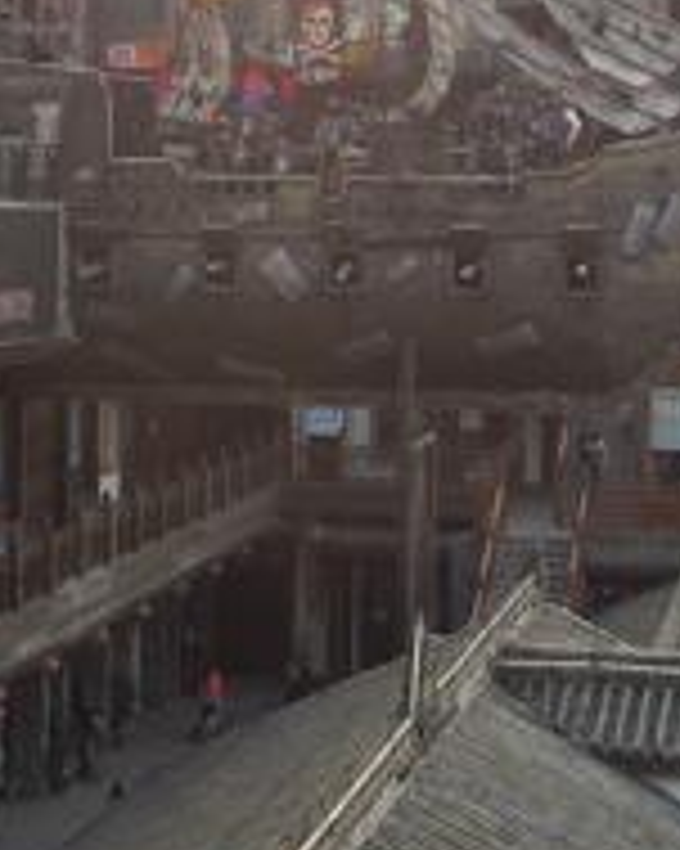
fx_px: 2367
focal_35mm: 94
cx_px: 333
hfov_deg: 16.4
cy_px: 126
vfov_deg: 20.1
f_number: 3.3
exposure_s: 1/320
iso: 100
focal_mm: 4.5
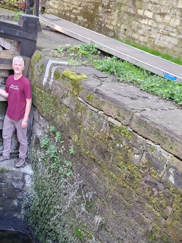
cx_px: 62
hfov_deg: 30.1
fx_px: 337
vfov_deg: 36.8
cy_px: 225
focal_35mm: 48
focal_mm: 5.4
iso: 200
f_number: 1.8
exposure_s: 1/100
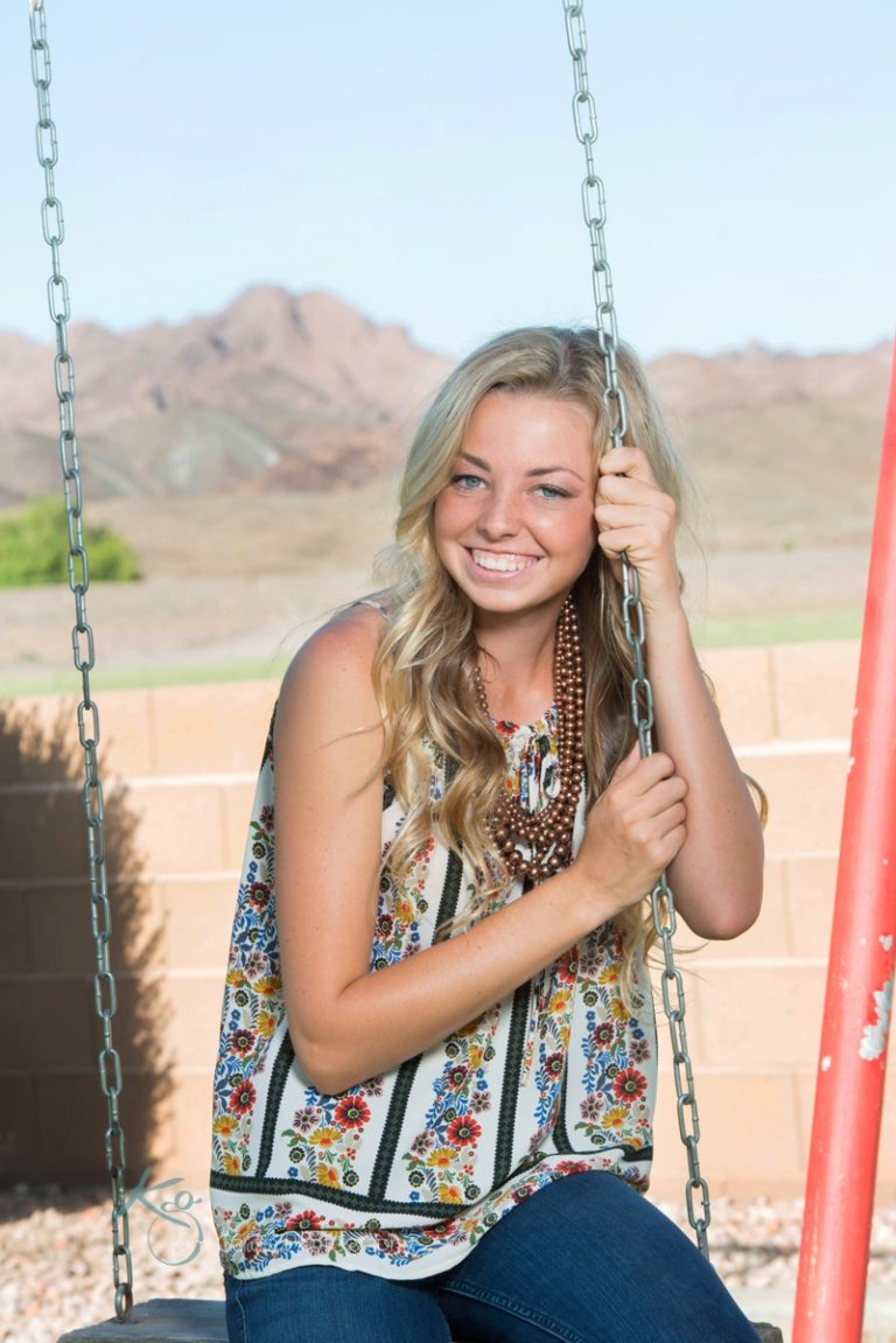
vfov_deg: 17.6
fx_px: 4328
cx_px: 448
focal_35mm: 116
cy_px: 672
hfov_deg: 11.8
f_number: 10
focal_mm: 116
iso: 160
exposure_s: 1/200
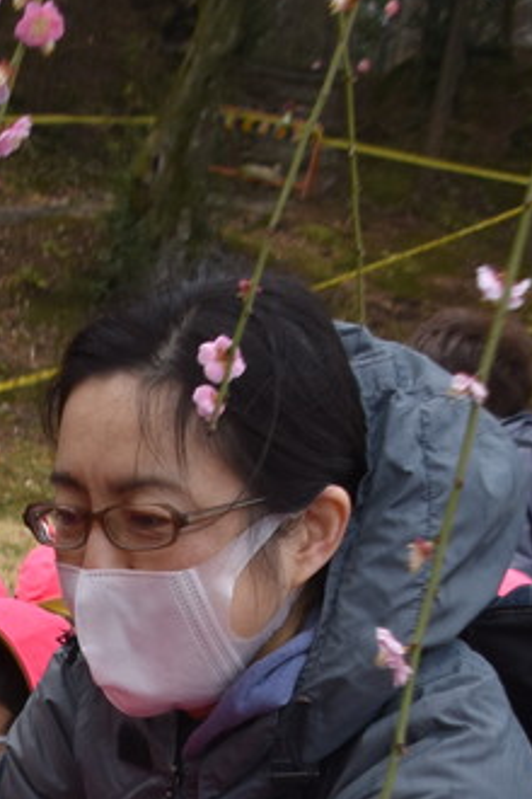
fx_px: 2904
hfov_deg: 10.2
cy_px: 1189
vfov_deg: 14.6
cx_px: -216
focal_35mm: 131
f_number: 7.1
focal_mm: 24
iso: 200
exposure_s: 1/250
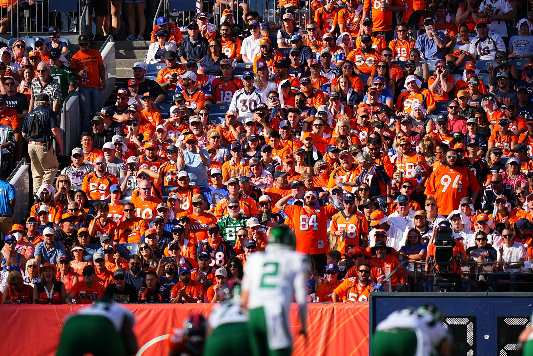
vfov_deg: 2.3
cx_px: 266
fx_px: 8883
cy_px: 178
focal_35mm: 600
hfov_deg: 3.4
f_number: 2.8
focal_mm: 400
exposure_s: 1/8000
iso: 500
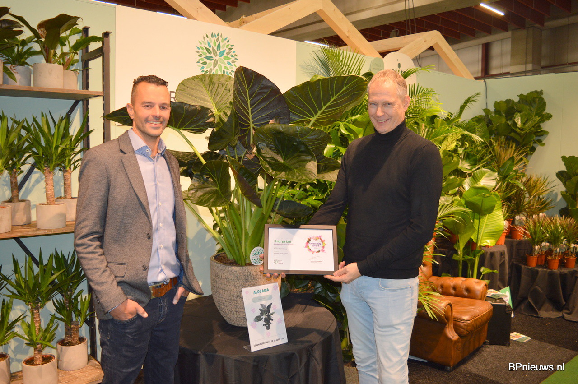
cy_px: 192
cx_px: 289
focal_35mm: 30
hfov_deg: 62.0
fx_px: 481
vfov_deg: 43.5
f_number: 3.8
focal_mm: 20
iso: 450
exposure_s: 1/60
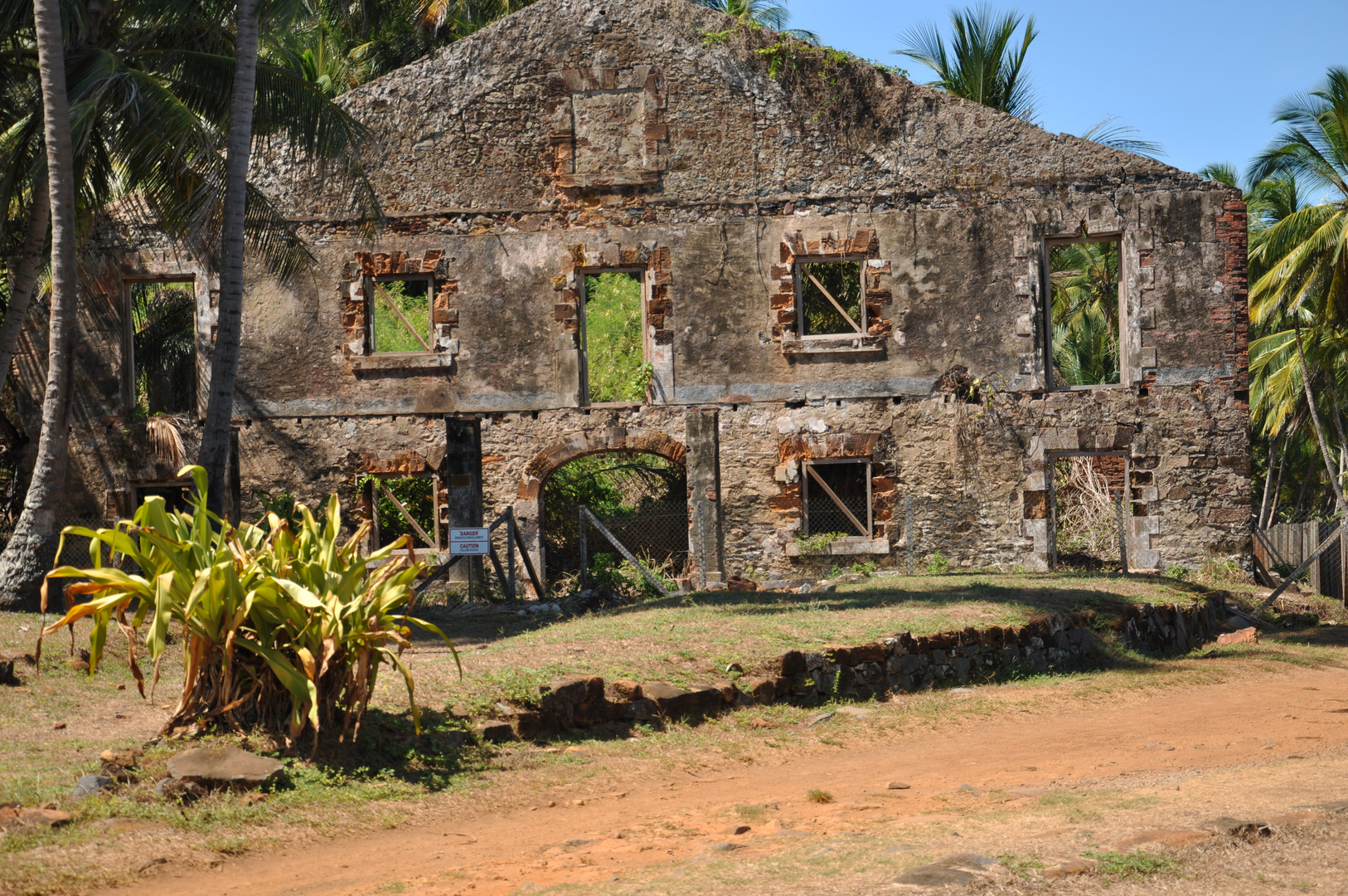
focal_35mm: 72
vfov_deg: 18.9
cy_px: 448
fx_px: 2693
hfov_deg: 28.1
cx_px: 674
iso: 100
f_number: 6.3
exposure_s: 1/320
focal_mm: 48
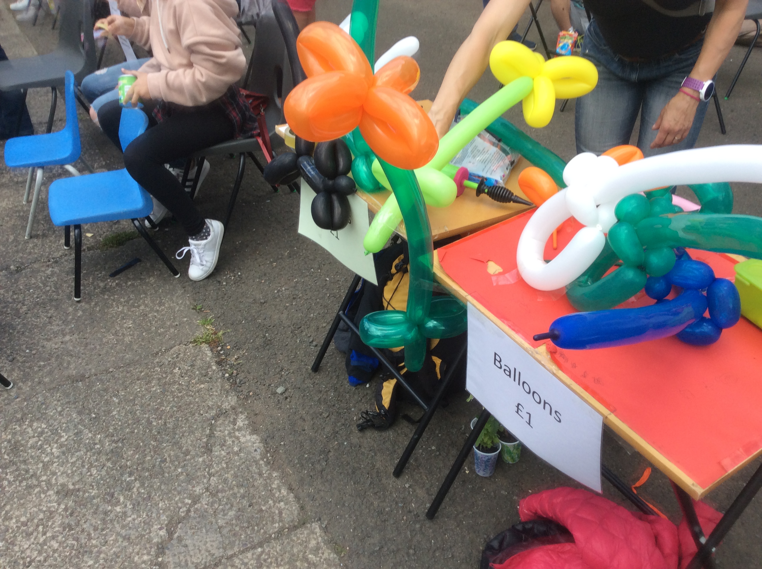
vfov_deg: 44.1
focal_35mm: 32
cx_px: 381
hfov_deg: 56.9
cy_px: 284
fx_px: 703
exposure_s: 1/360
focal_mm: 3.3
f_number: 2.4
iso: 32
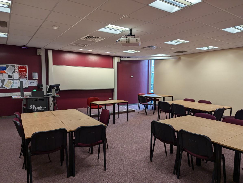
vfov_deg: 56.9
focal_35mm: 24
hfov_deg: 71.5
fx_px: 169
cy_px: 92
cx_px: 122
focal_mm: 6.81
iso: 44
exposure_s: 1/33.3
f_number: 1.85
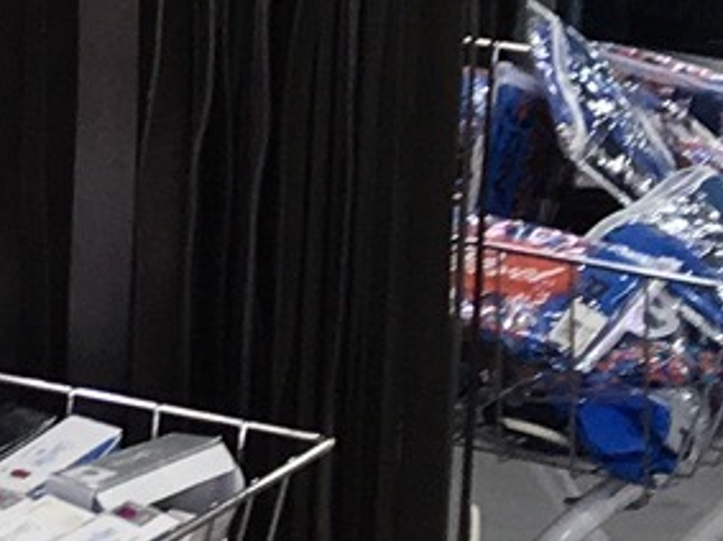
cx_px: -1403
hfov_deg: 8.1
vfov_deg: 6.9
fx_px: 4384
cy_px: -434
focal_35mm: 210
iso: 25
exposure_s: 1/50
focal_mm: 4.15
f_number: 2.2
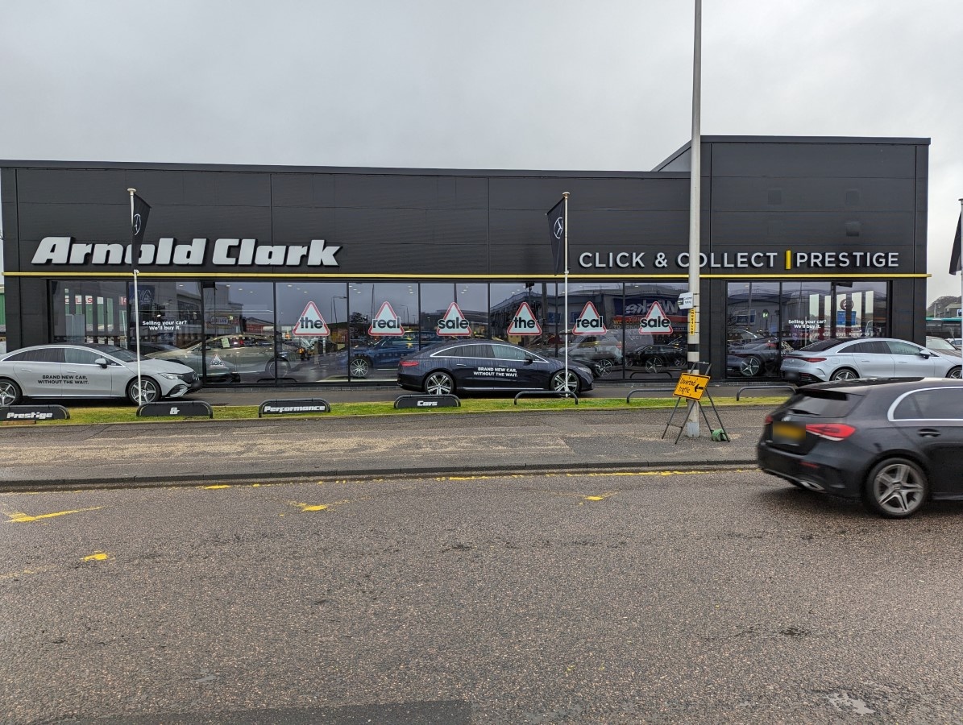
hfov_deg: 71.5
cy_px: 362
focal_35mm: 24
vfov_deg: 56.9
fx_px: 669
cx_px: 482
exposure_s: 1/243
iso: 53
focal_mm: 6.81
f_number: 1.85
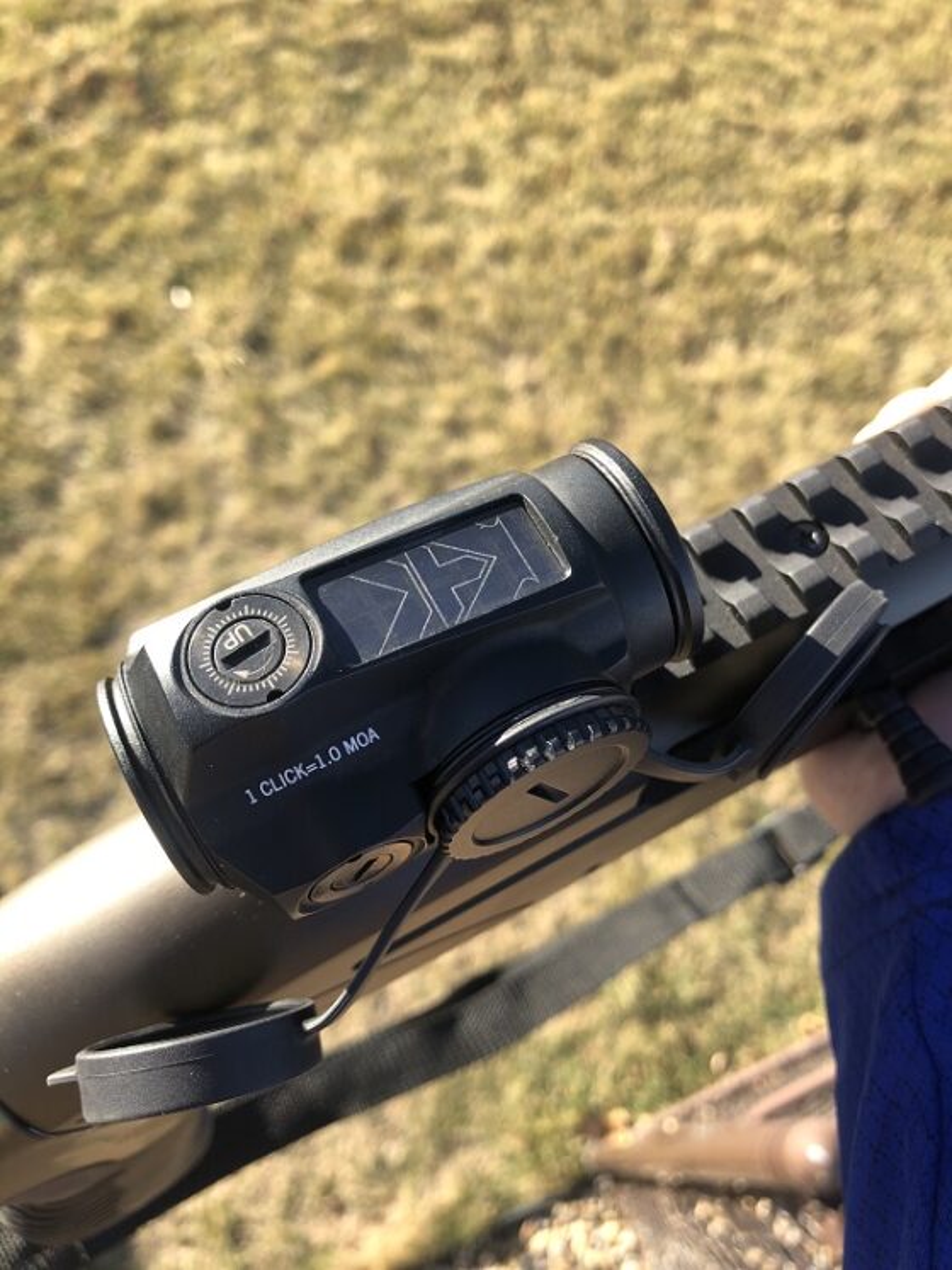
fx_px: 1027
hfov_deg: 49.7
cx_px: 476
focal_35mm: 28
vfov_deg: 63.5
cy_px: 635
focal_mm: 3.99
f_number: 1.8
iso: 20
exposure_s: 1/268
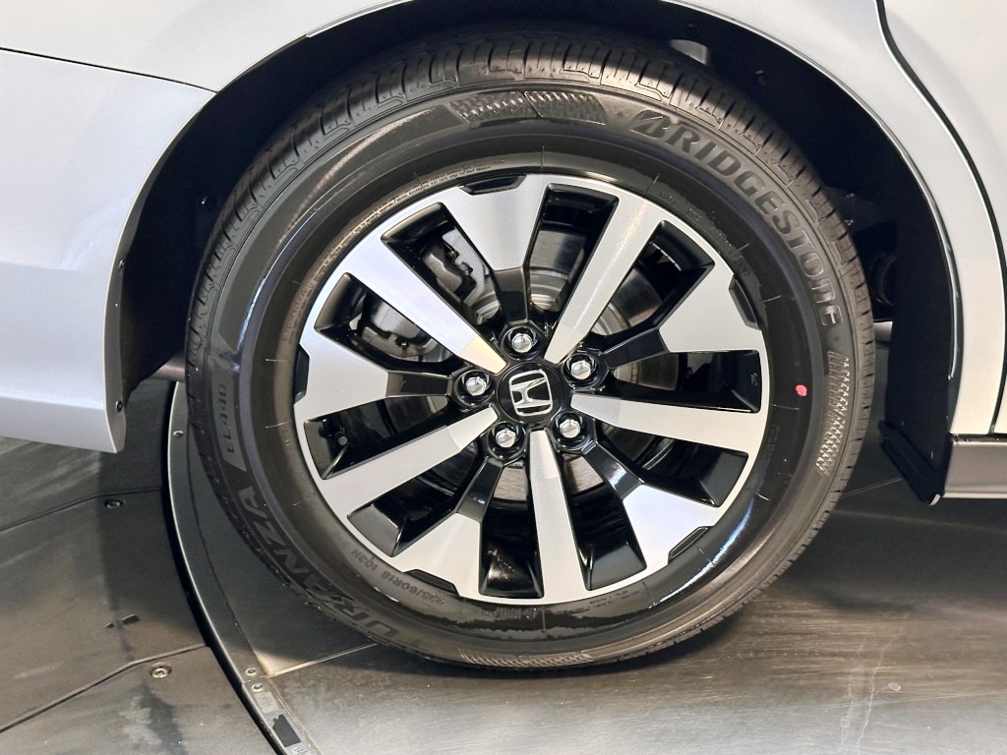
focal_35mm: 48
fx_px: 1396
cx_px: 504
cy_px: 378
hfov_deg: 39.7
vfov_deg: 30.3
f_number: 1.78
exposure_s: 1/30
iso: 500
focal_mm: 6.86
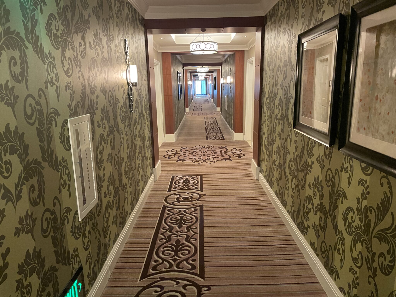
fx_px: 297
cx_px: 198
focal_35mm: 26
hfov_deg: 67.3
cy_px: 148
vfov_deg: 53.1
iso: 640
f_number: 1.6
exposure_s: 1/40
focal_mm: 4.2
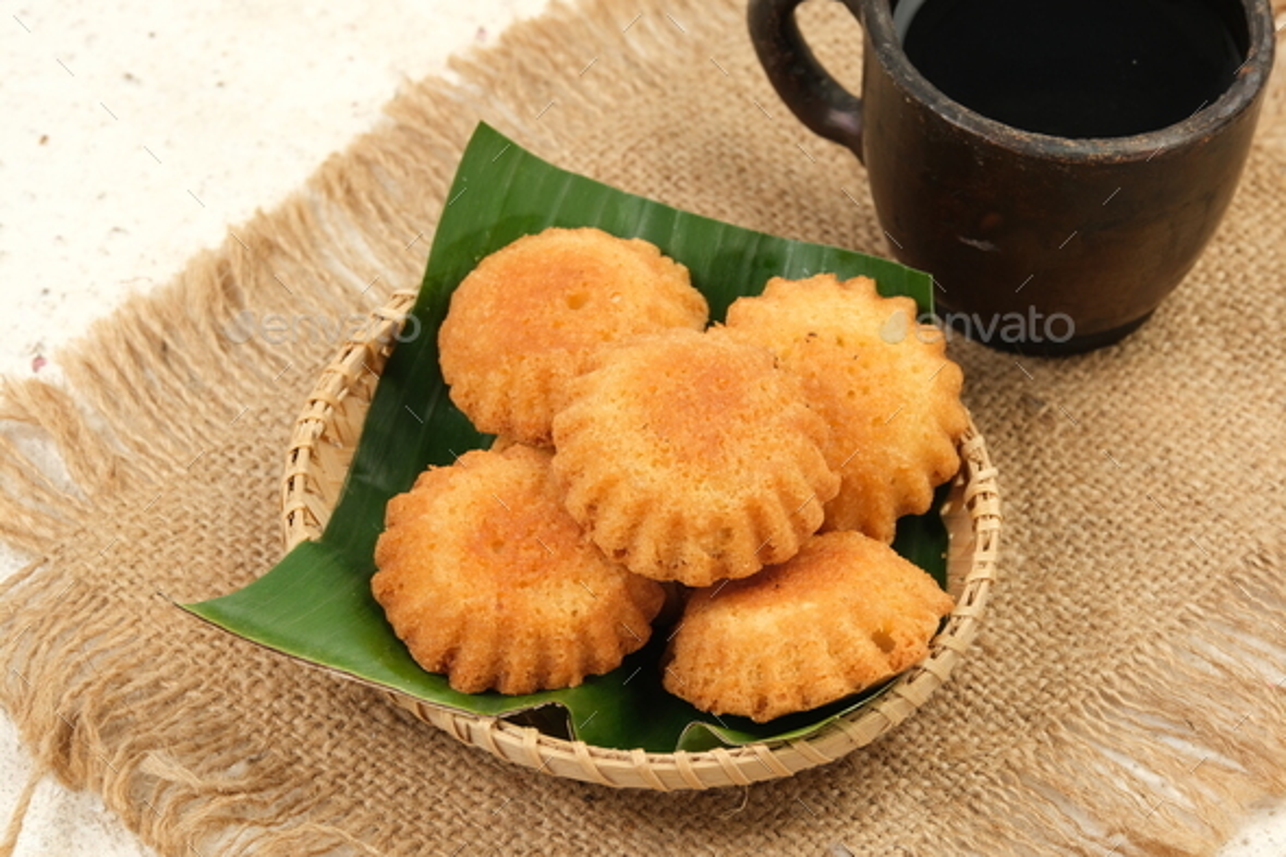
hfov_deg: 13.1
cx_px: 643
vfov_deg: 8.7
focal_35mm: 157
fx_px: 5606
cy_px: 428
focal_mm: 104.9
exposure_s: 1/125
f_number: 10
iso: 200
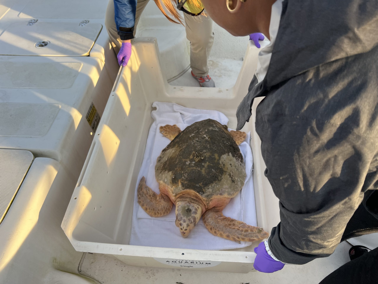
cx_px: 189
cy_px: 142
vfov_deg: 53.1
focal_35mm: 26
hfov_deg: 67.3
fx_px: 284
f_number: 1.5
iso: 50
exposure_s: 1/791
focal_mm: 5.7
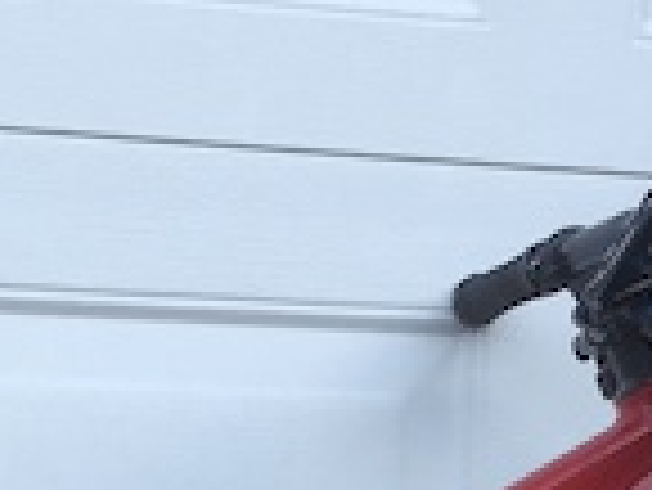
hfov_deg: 12.3
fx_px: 3016
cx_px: 166
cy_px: 1083
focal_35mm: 160
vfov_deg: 8.6
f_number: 2.2
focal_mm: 4.15
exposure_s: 1/134
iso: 32
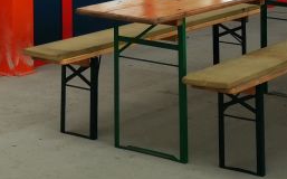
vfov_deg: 8.6
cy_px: -190
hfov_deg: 14.5
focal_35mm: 143
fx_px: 1117
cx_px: 27
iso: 50
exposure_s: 1/306
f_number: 1.8
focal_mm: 5.58
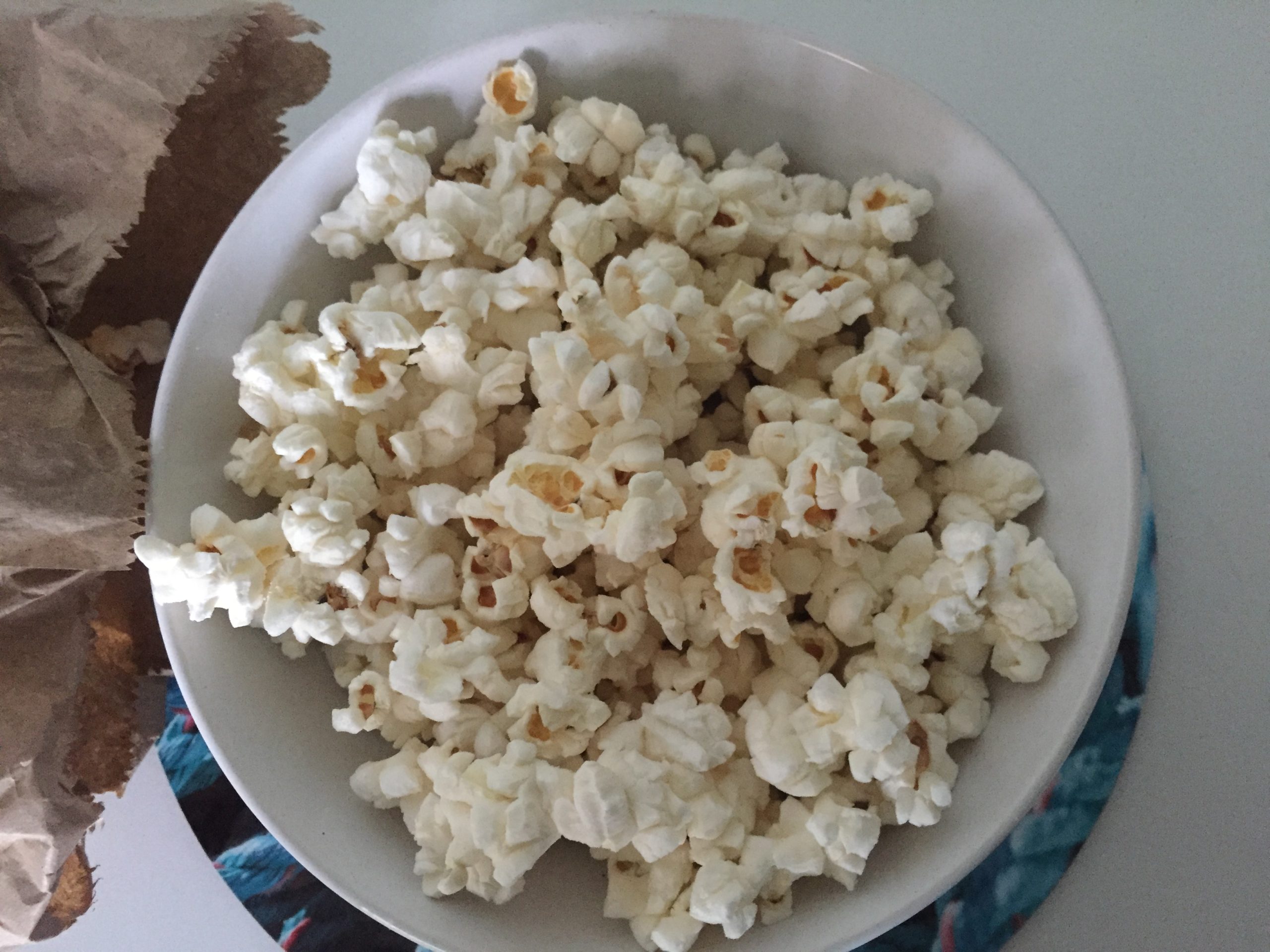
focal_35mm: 29
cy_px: 476
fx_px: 1064
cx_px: 635
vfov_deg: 48.2
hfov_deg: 61.7
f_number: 2.2
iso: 500
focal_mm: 4.15
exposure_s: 1/17
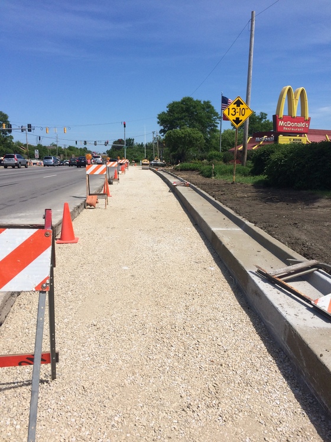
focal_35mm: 29
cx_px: 166
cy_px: 221
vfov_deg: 61.6
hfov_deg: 48.3
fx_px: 370
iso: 32
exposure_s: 1/3731
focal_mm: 4.15
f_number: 2.2
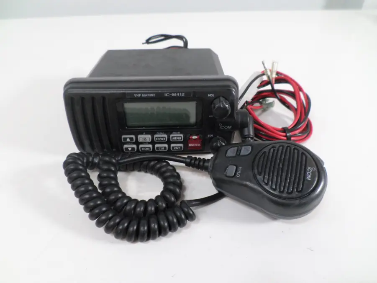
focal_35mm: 25
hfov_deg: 69.4
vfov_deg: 54.9
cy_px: 142
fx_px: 272
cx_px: 188
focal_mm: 4.5
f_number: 2.5
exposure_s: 1/30
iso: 120
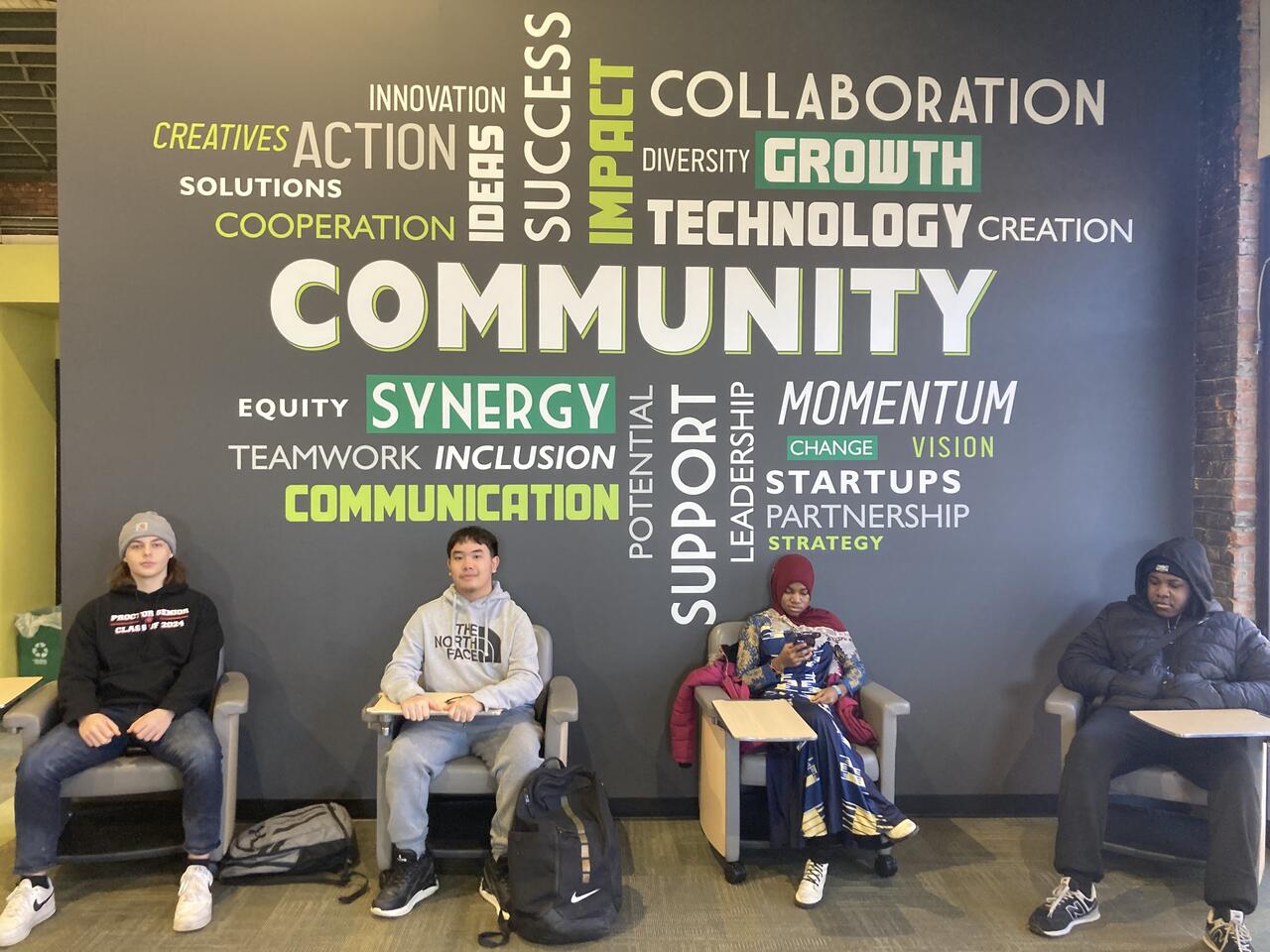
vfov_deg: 49.7
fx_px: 1027
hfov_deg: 63.4
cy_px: 476
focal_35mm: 28
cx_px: 635
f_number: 1.8
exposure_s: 1/60
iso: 160
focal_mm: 3.99
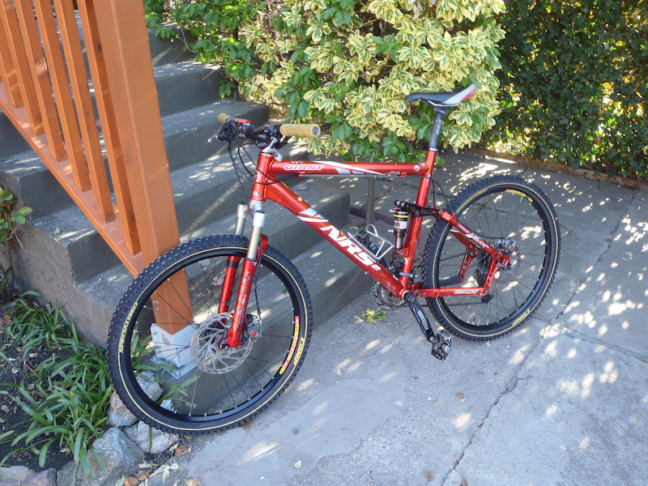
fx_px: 524
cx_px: 324
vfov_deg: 49.7
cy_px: 243
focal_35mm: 28
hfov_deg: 63.4
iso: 64
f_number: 3.5
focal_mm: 5
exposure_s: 1/30
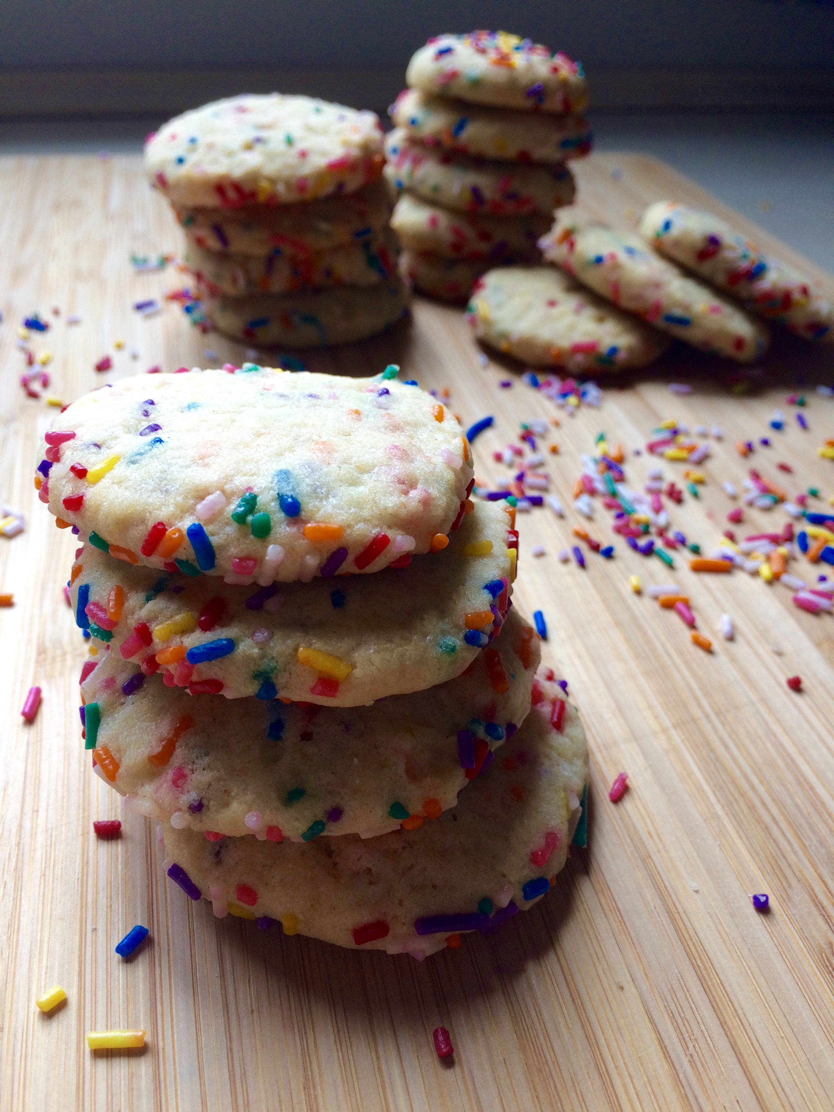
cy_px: 556
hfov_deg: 48.2
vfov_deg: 61.7
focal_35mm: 29
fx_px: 932
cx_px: 417
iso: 40
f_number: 2.2
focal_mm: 4.15
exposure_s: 1/50
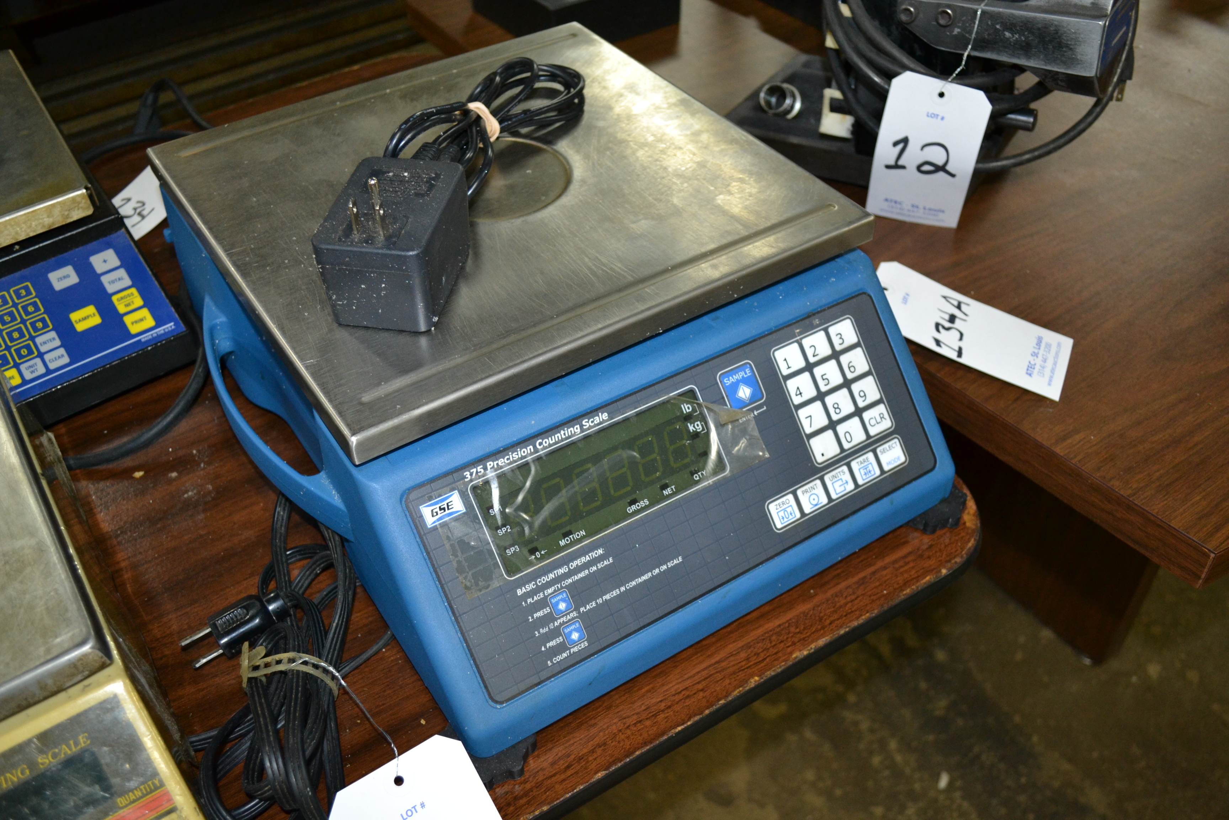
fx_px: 1126
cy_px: 410
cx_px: 614
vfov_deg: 40.0
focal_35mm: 33
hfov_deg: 57.2
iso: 1000
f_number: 3.8
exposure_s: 1/60
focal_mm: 22
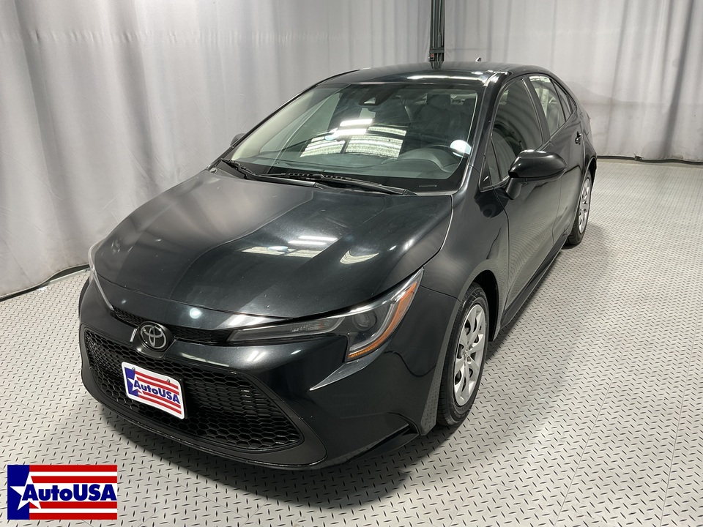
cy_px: 264
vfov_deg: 48.2
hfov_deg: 61.7
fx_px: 589
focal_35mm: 29
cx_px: 352
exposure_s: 1/50
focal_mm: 3
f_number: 1.8
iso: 40
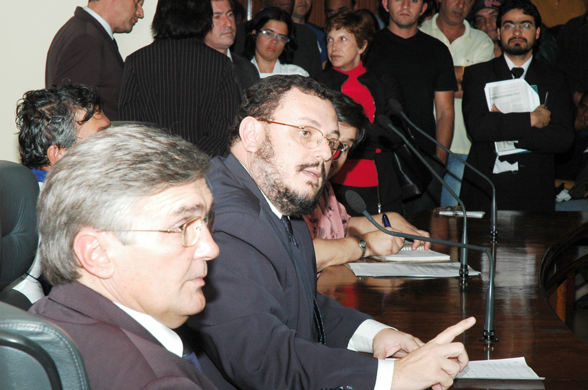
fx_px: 1713
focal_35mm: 105
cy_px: 195
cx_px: 294
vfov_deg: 13.0
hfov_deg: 19.5
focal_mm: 70
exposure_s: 1/200
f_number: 11
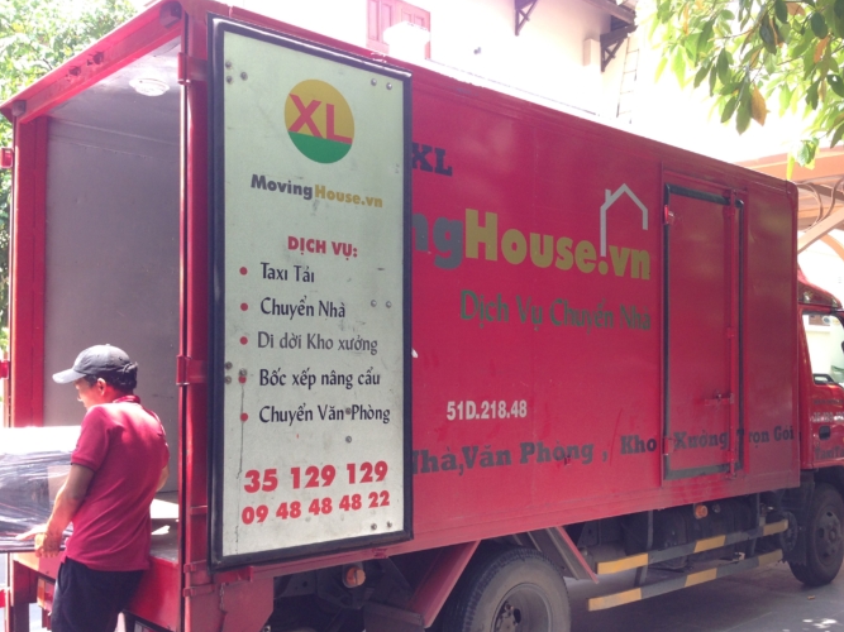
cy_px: 359
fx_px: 926
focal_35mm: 38
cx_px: 466
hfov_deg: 48.9
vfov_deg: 37.6
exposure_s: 1/120
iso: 50
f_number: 2.4
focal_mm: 4.12
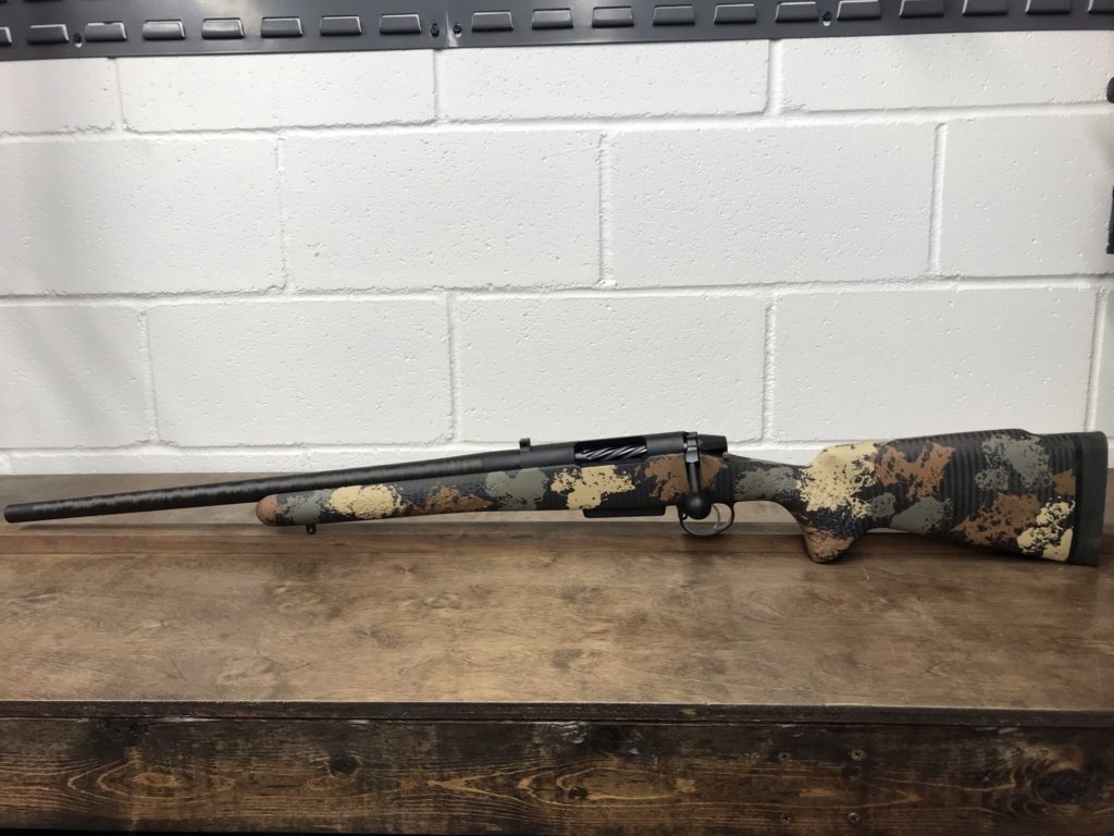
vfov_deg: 49.7
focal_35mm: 28
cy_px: 418
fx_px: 901
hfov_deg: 63.4
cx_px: 557
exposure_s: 1/43
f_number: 1.8
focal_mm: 3.99
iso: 25
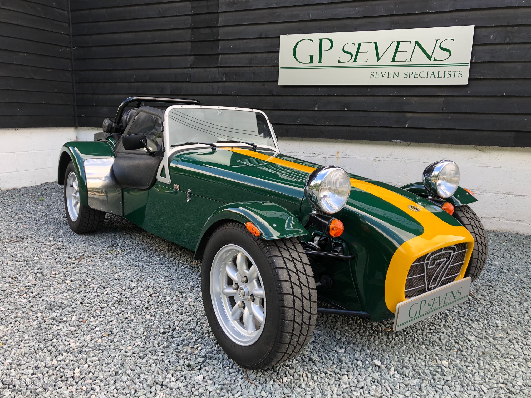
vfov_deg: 49.7
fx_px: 430
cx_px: 266
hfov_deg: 63.4
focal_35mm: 28
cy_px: 199
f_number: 1.8
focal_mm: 3.99
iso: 20
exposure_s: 1/121
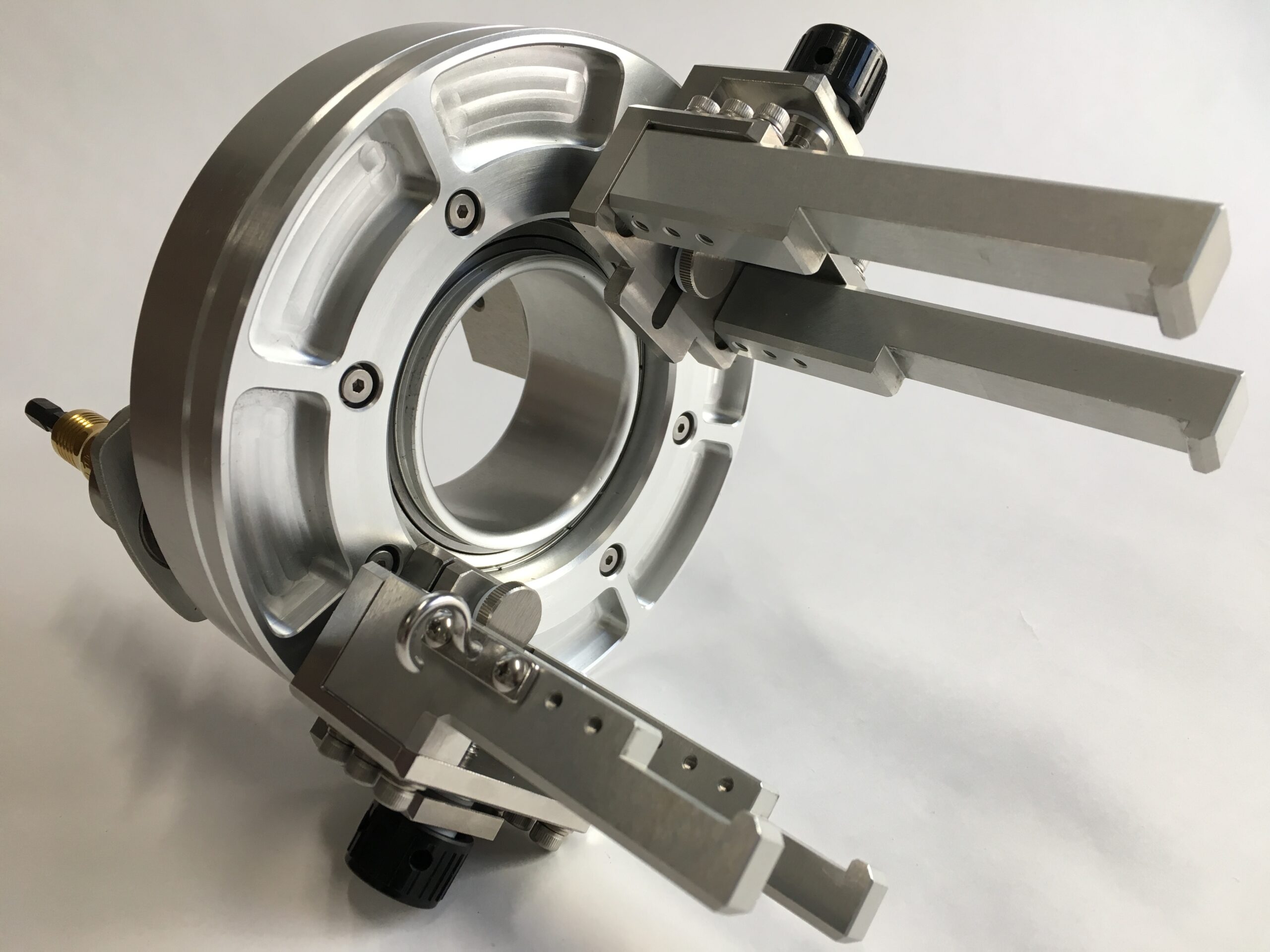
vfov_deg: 48.2
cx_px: 635
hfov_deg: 61.7
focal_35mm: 29
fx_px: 1064
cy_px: 476
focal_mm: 4.15
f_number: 2.2
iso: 25
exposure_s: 1/40
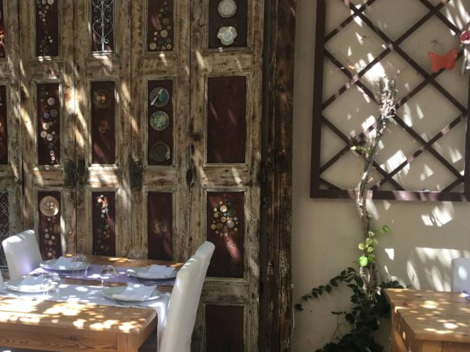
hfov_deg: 34.6
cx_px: 100
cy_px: 196
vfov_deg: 27.0
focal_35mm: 54
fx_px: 733
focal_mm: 4.15
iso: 25
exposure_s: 1/118
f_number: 2.2
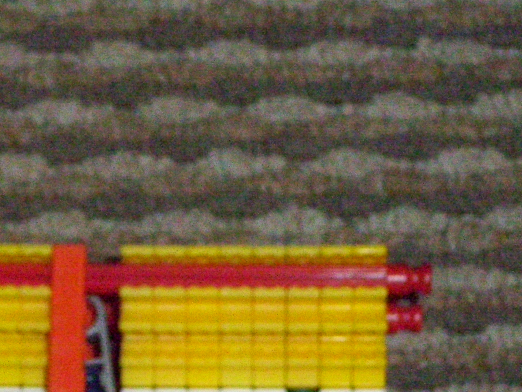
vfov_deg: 8.0
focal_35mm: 186
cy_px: 333
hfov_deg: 10.6
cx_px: 152
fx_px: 2805
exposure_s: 1/60
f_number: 5.6
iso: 1250
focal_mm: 17.1
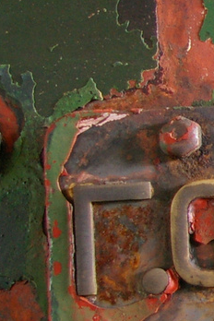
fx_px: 1123
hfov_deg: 9.2
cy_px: 219
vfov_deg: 16.2
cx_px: 582
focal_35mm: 126
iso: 800
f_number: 3.5
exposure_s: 1/20
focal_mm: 18
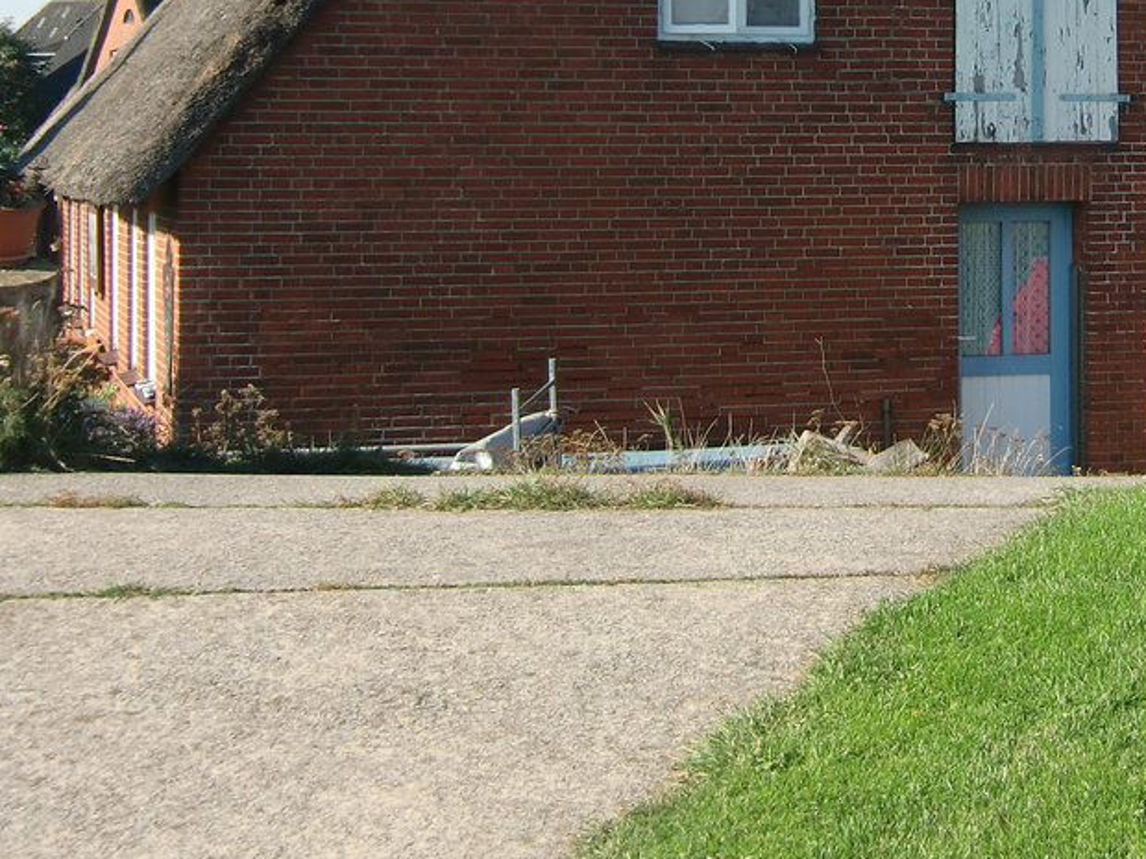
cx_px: 991
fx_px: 2615
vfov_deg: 18.1
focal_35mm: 79
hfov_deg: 24.1
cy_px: -30
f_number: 3.6
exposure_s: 1/400
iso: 64
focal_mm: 6.1
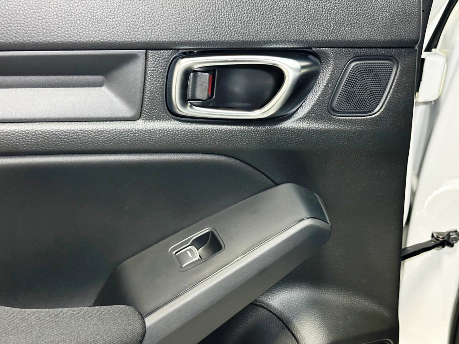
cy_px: 172
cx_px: 230
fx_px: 636
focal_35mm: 48
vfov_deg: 30.3
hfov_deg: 39.7
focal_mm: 6.86
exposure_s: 1/30
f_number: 1.78
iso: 640
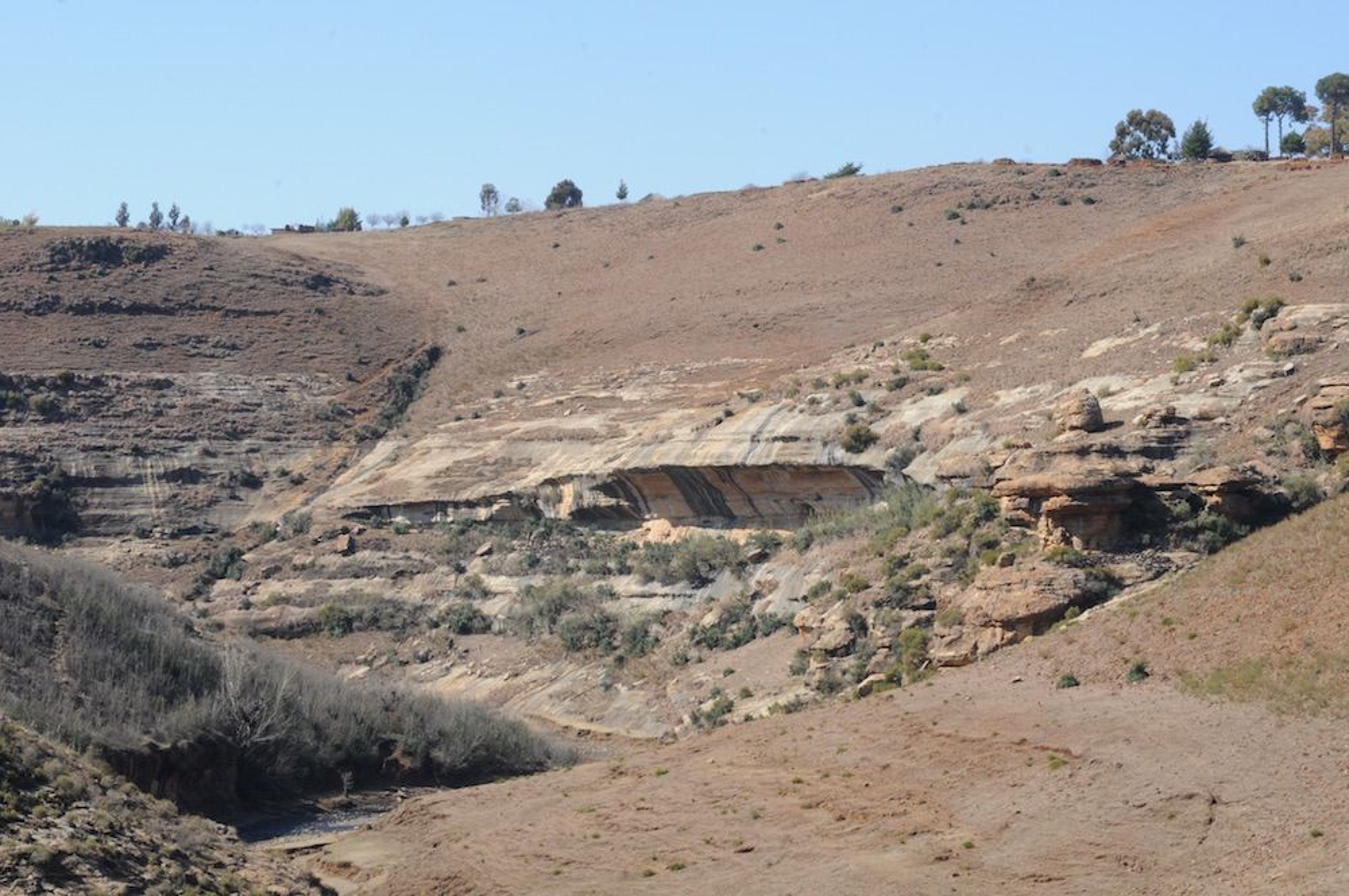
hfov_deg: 22.6
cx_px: 674
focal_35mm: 90
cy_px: 448
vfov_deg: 15.1
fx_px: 3368
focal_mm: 60
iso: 200
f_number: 22
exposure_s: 1/50
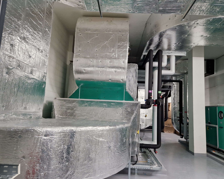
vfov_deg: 58.8
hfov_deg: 70.3
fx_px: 159
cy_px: 90
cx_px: 116
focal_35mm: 24
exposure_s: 1/100
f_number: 1.8
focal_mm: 5.4
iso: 400
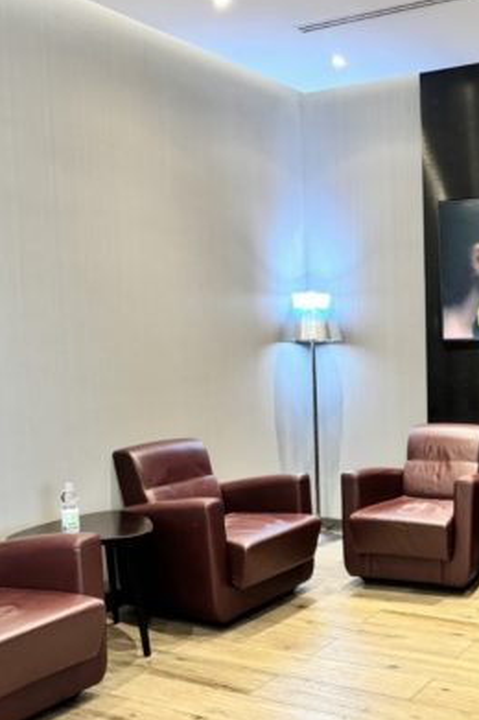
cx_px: 470
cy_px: 396
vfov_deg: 49.5
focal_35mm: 39
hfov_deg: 31.7
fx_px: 780
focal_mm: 6.76
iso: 400
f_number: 1.78
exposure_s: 1/50
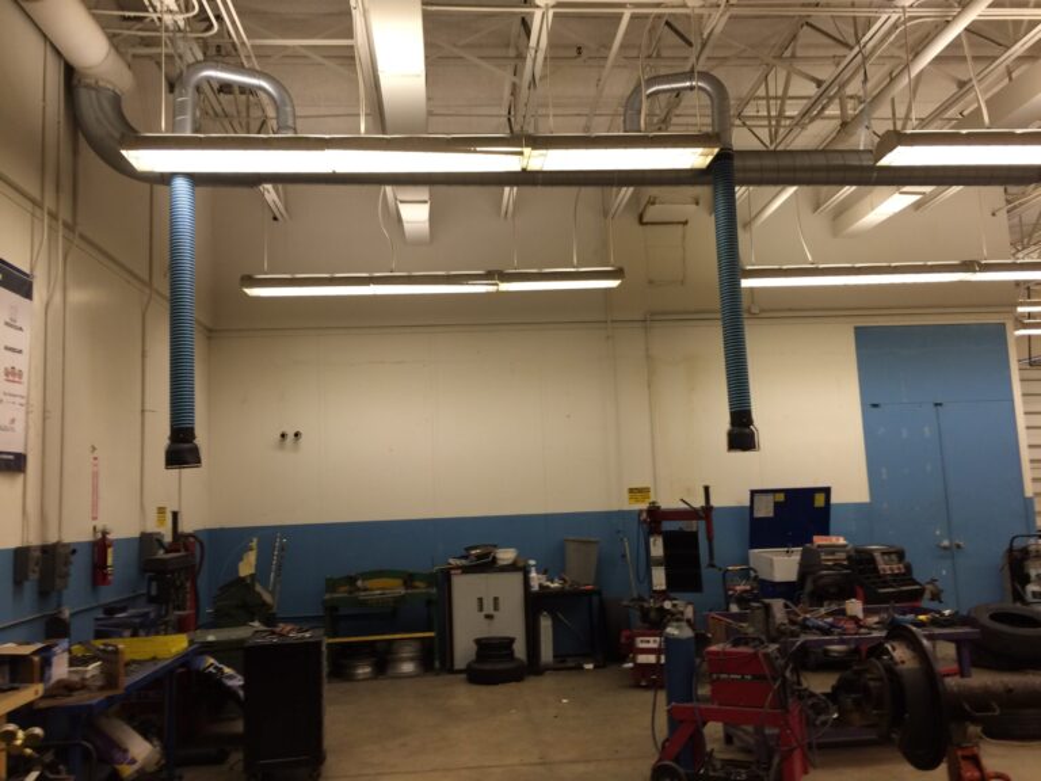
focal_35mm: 29
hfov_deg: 61.7
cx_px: 520
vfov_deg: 48.2
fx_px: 872
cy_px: 390
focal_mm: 4.15
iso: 50
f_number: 2.2
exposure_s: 1/30
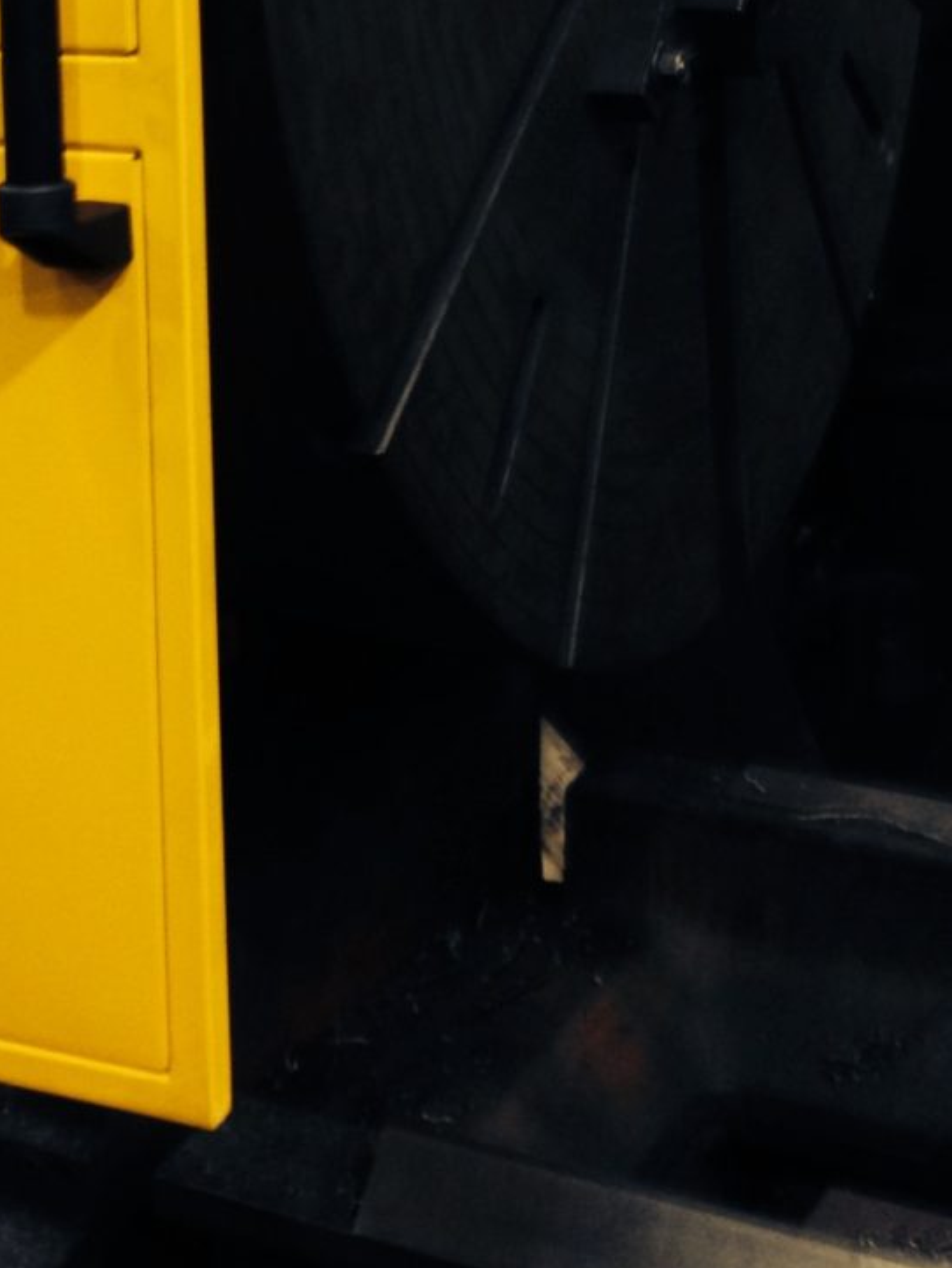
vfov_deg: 23.5
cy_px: -112
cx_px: 95
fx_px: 2858
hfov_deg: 18.6
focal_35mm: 78
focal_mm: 4.12
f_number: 2.4
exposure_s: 1/20
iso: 125
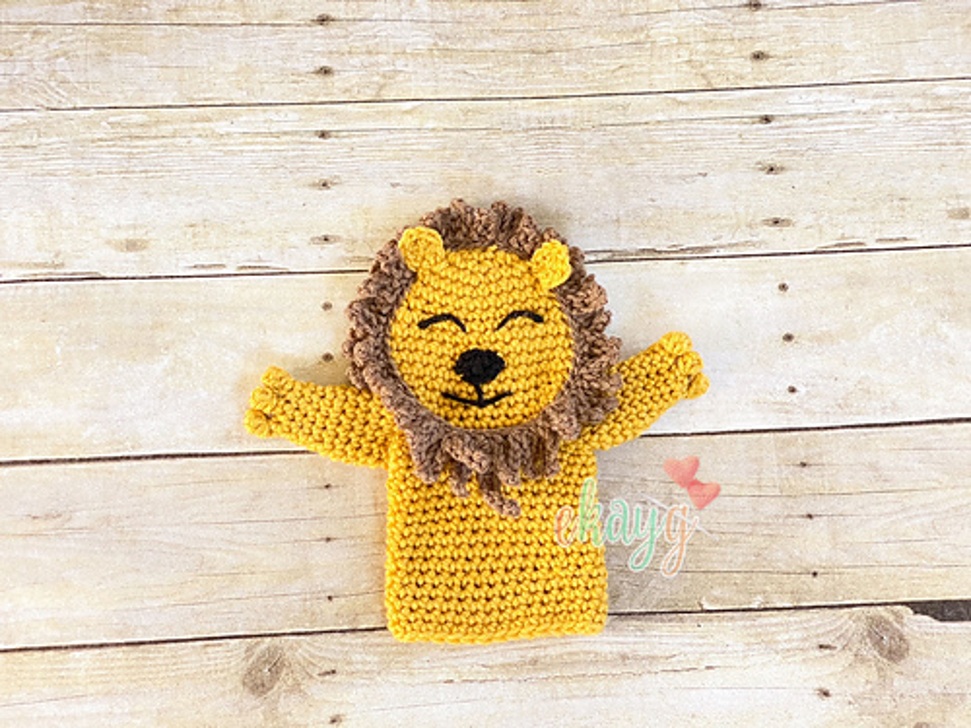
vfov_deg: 28.0
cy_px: 364
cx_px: 486
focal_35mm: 52
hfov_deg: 36.8
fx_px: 1459
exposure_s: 1/60
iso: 500
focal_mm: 6
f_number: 2
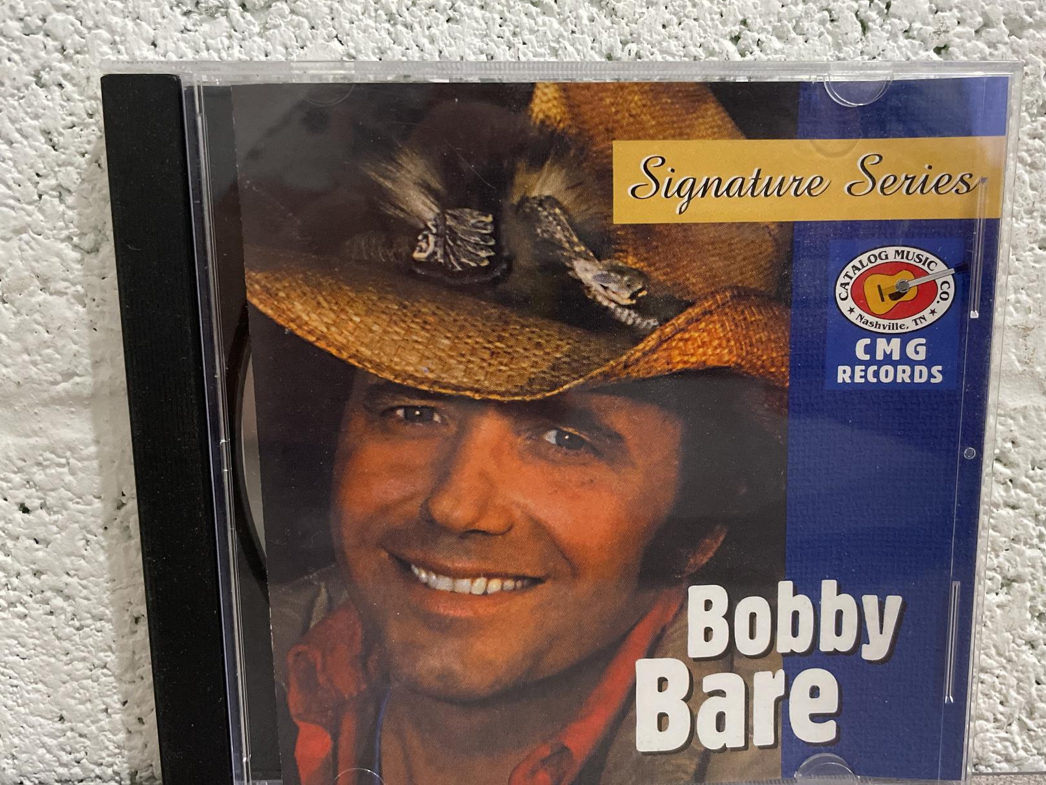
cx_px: 591
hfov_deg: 58.1
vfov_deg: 45.4
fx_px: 937
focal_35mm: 31
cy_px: 411
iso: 400
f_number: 1.6
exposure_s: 1/60
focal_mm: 4.2
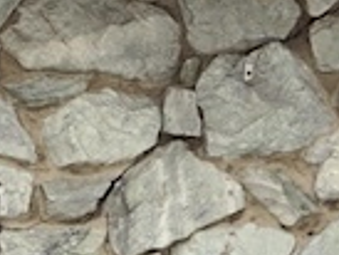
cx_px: -448
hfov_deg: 9.3
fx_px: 1892
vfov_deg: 7.7
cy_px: 153
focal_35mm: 193
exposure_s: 1/80
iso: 100
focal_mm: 23
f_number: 5.6
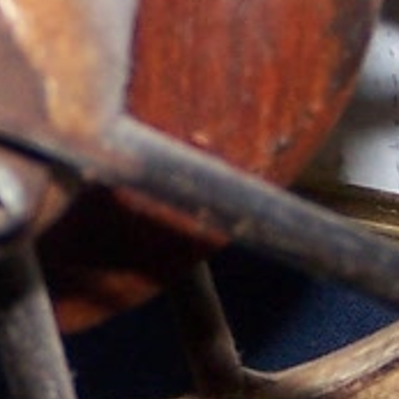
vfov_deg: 5.8
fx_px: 3925
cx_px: -106
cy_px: 53
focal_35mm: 301
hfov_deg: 5.8
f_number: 2.8
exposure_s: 1/60
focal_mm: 6.3
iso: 80
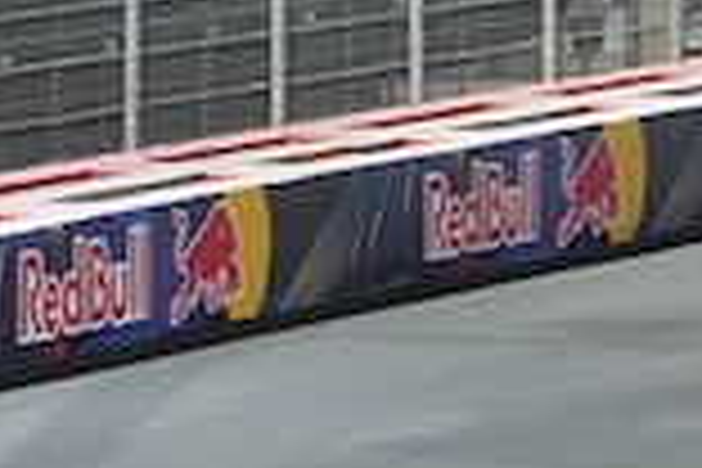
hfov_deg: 2.7
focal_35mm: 768
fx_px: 14975
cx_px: 1935
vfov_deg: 1.8
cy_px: -1084
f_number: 4
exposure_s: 1/160
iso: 2000
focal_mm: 100
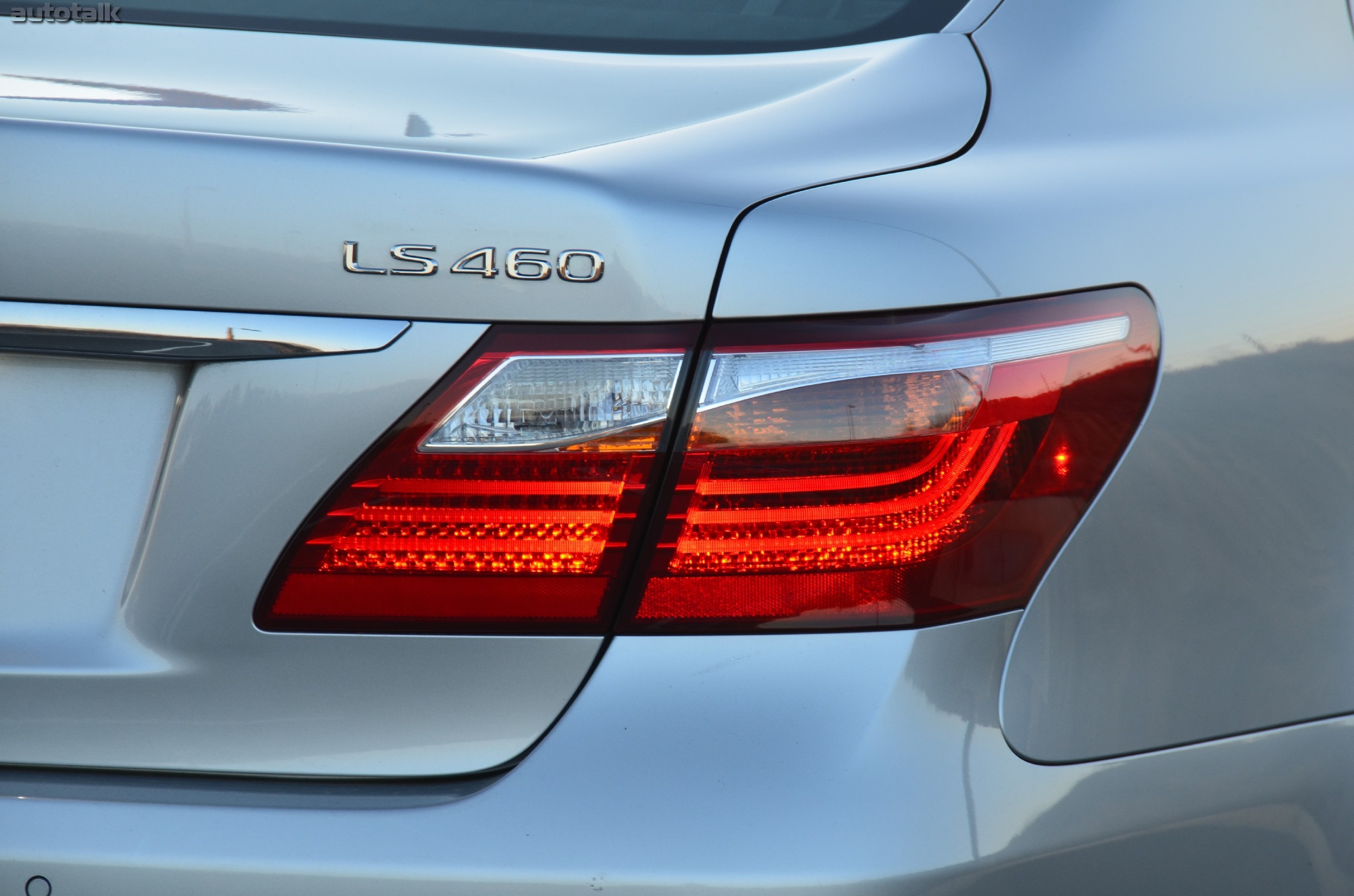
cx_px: 677
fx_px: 11260
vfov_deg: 4.6
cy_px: 448
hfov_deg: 6.9
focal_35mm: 300
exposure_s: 1/50
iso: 400
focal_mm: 200
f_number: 10
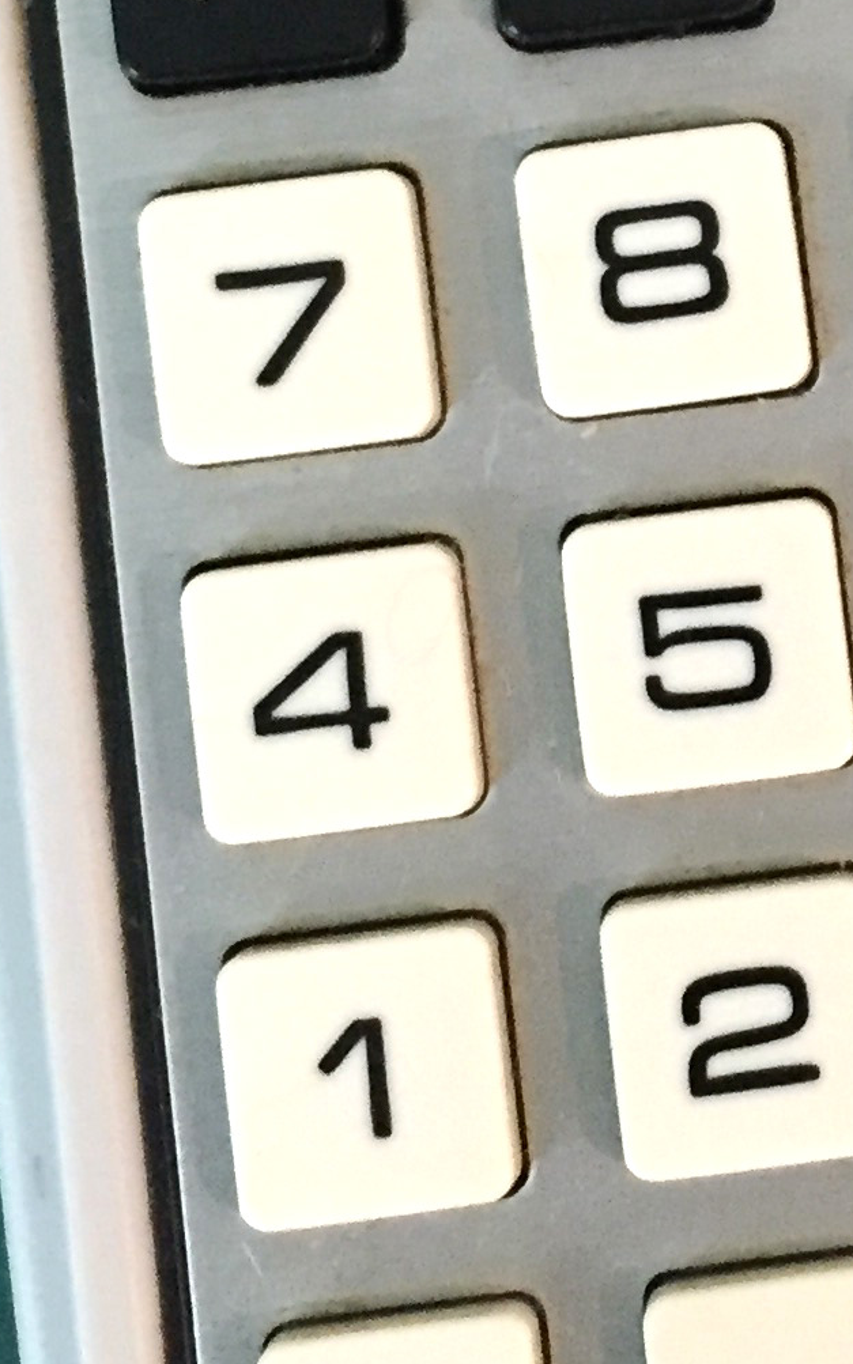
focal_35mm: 100
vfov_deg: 20.4
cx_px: 1035
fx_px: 3719
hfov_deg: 12.7
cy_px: 147
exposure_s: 1/15
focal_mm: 4.15
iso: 250
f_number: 2.2
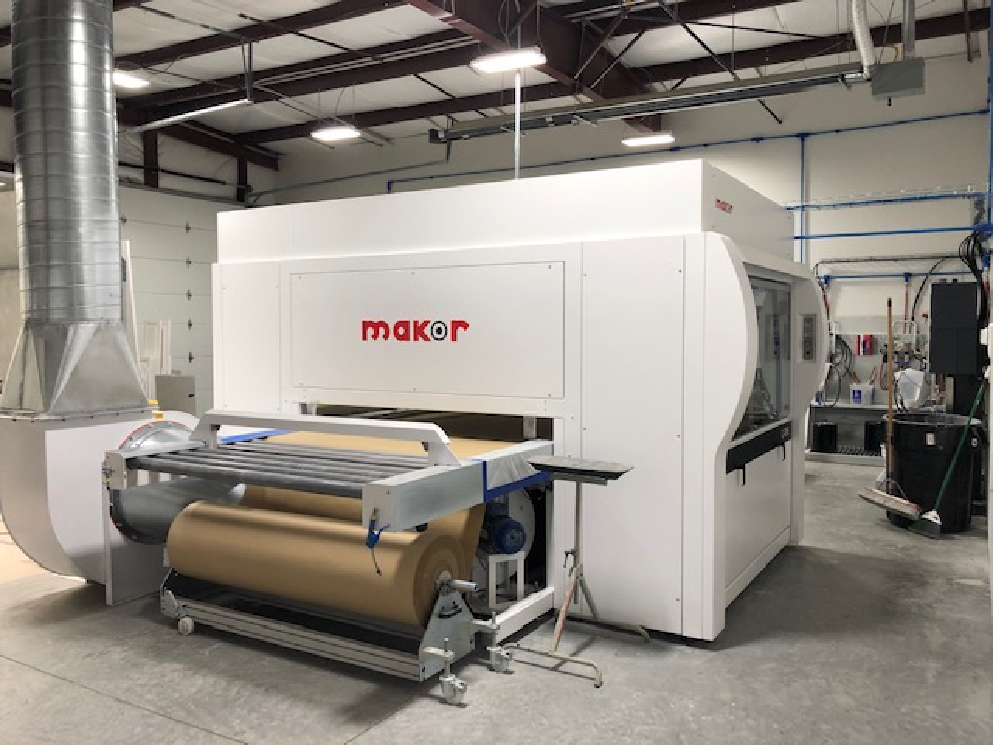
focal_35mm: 28
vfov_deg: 49.7
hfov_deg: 63.4
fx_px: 803
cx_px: 496
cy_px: 372
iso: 20
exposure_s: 1/30
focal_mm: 3.99
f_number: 1.8
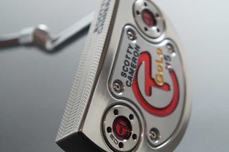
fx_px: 514
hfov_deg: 25.1
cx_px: 114
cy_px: 76
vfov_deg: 16.8
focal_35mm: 81
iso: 1600
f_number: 5.6
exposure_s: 1/60
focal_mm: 54
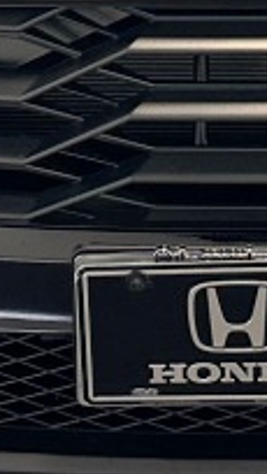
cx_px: 230
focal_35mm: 131
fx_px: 1646
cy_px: -65
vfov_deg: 15.9
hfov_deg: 9.2
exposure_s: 1/60
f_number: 1.78
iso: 320
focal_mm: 6.86
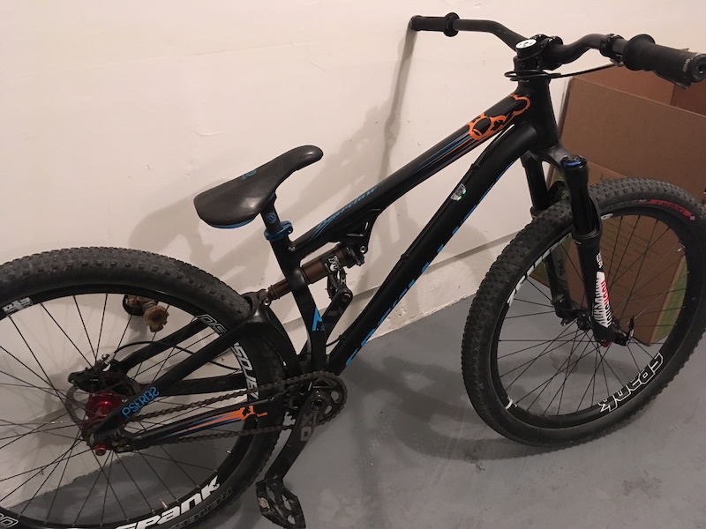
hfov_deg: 61.7
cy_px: 264
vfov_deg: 48.2
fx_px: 591
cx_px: 353
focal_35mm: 29
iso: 400
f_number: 2.2
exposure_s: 1/15
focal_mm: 4.15
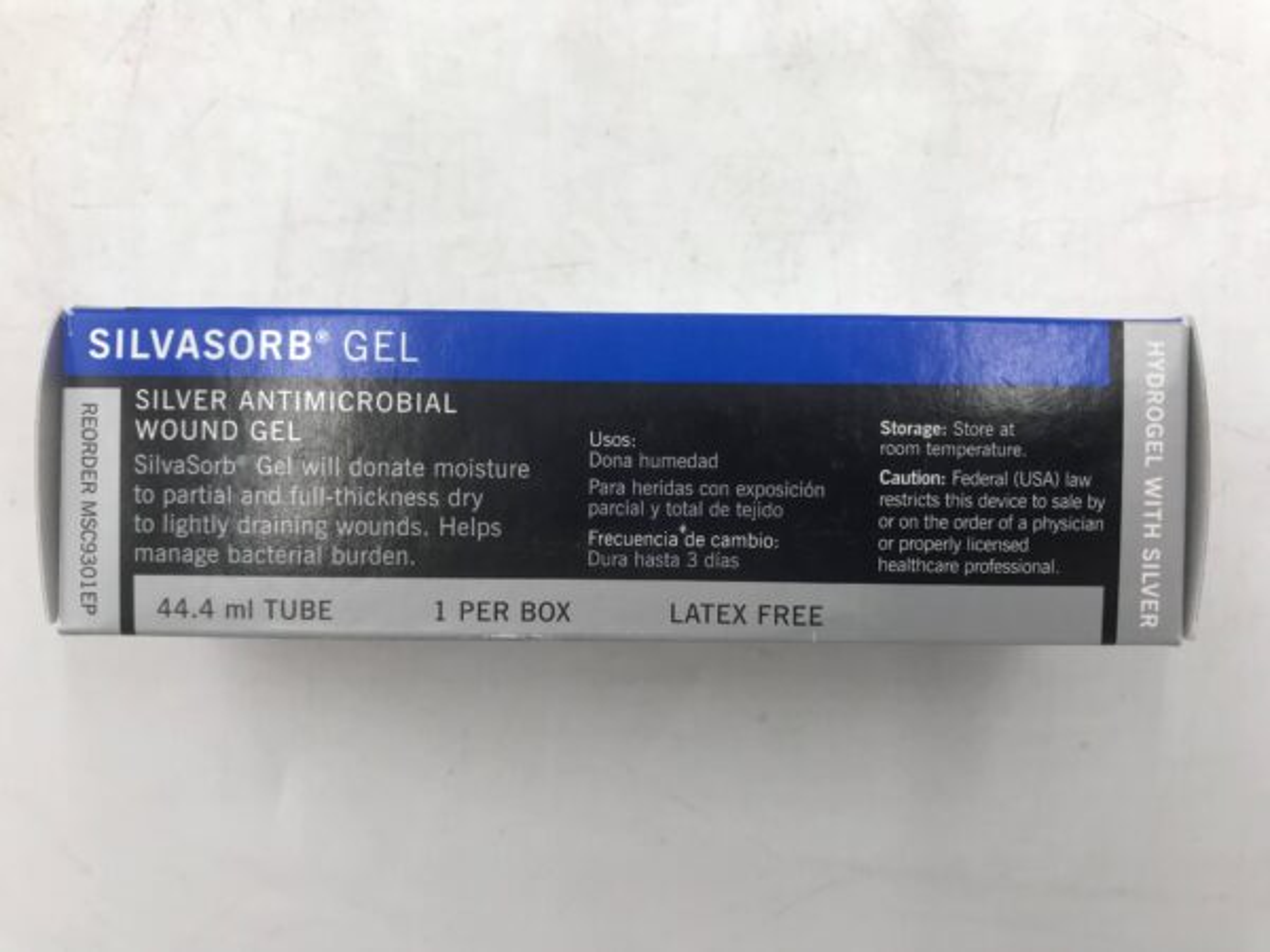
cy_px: 476
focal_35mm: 28
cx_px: 635
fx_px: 1027
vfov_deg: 49.7
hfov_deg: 63.4
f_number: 1.8
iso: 25
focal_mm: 3.99
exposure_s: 1/120
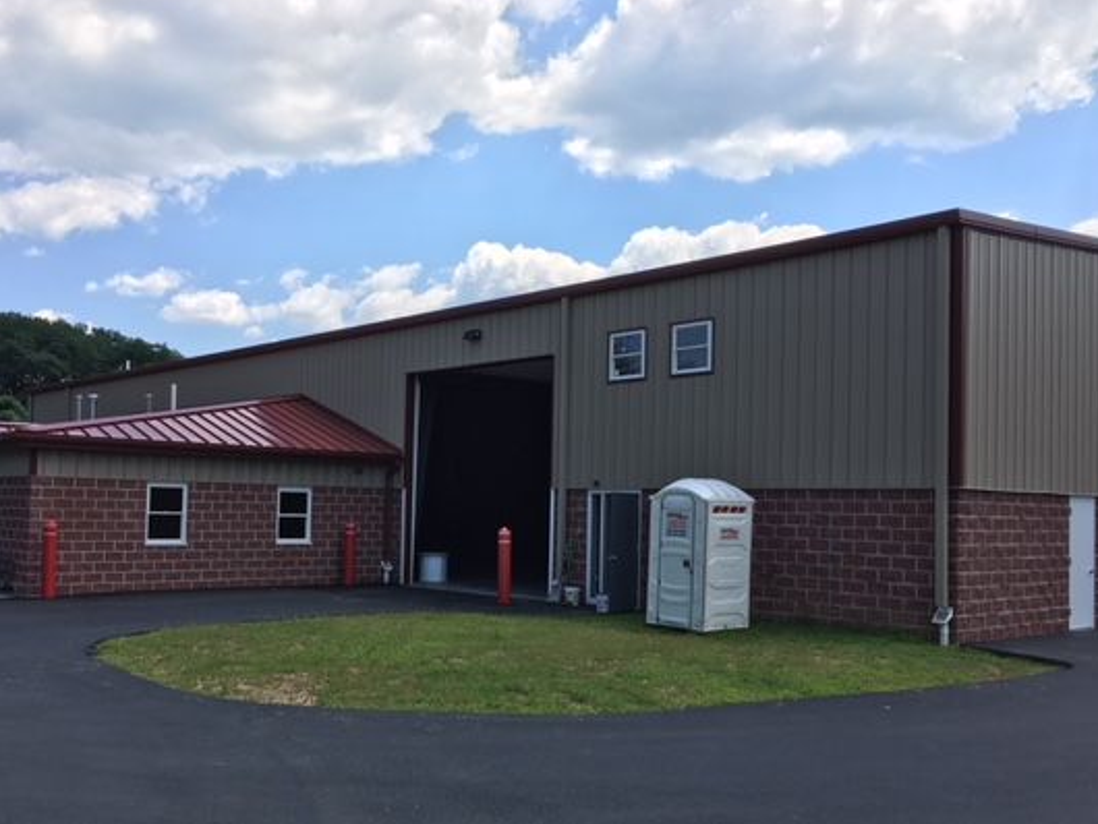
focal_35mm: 35
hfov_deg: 52.5
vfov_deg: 40.6
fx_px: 1111
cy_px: 474
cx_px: 495
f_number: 2.2
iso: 25
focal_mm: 4.15
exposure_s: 1/1451
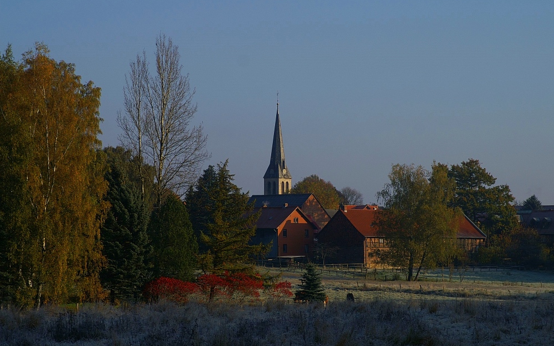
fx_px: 1971
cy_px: 177
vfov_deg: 10.0
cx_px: 277
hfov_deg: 16.0
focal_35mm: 131
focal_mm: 85
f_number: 6.7
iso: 100
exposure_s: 1/750
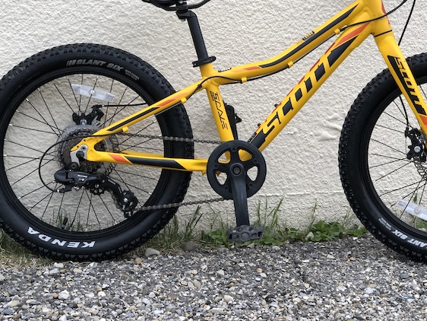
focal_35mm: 74
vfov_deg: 19.8
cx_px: 262
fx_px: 913
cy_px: 102
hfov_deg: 26.2
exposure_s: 1/60
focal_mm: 6
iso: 20
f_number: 2.4
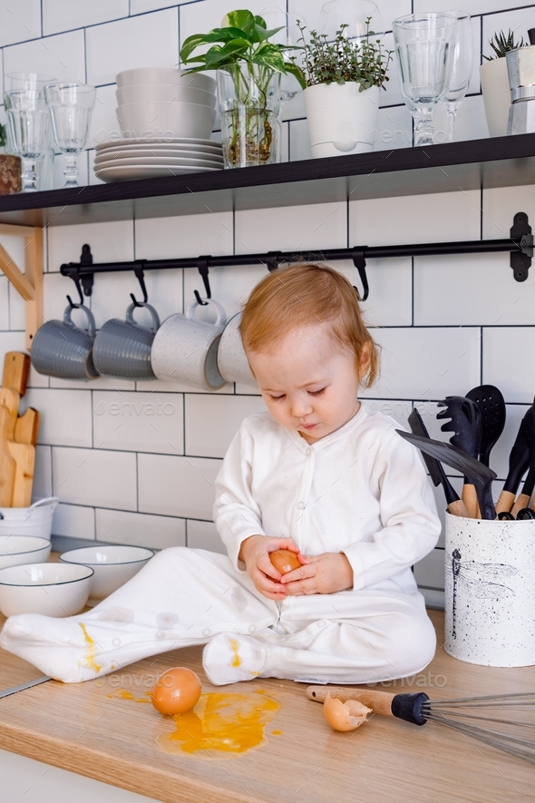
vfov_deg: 47.4
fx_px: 914
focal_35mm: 41
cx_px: 268
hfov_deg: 32.6
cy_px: 402
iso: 160
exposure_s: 1/160
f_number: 4
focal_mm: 27
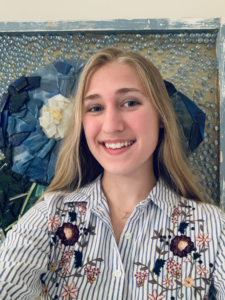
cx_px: 112
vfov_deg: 56.8
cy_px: 150
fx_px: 277
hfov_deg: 44.2
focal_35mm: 32
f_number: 2.2
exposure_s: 1/30
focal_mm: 2.87
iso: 400
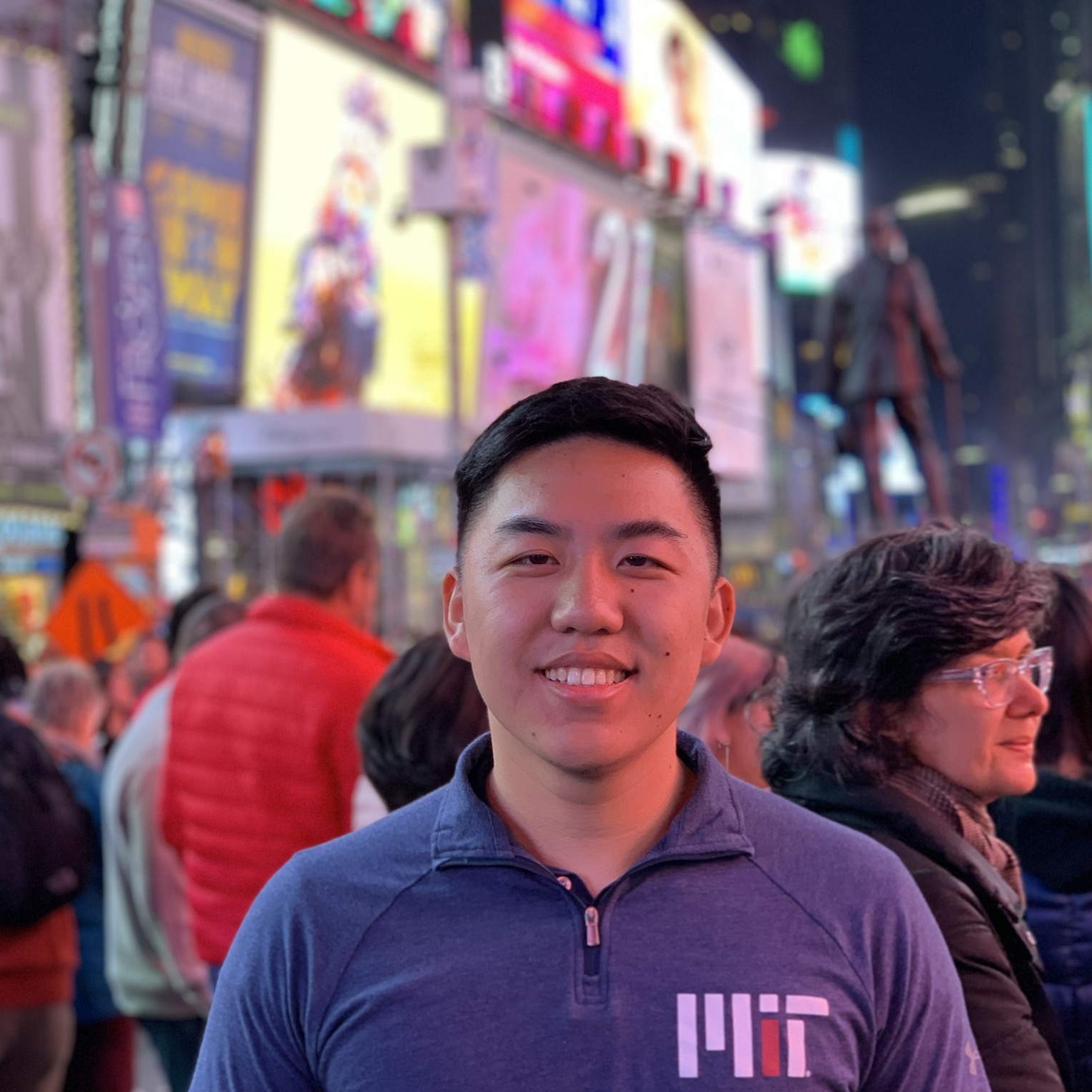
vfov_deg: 27.7
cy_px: 584
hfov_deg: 27.7
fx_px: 2213
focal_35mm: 62
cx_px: 550
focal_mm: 6
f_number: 2.4
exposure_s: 1/45
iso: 100
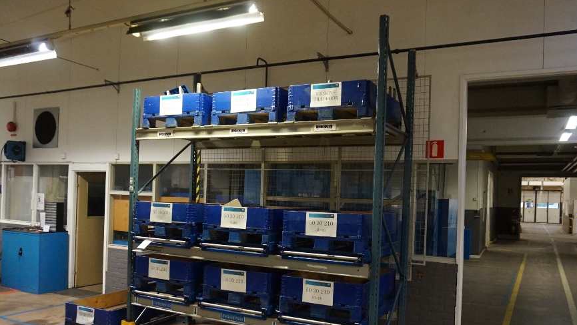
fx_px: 484
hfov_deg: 61.6
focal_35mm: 32
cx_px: 287
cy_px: 202
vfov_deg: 36.9
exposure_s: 1/160
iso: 3200
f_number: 3.5
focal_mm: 17
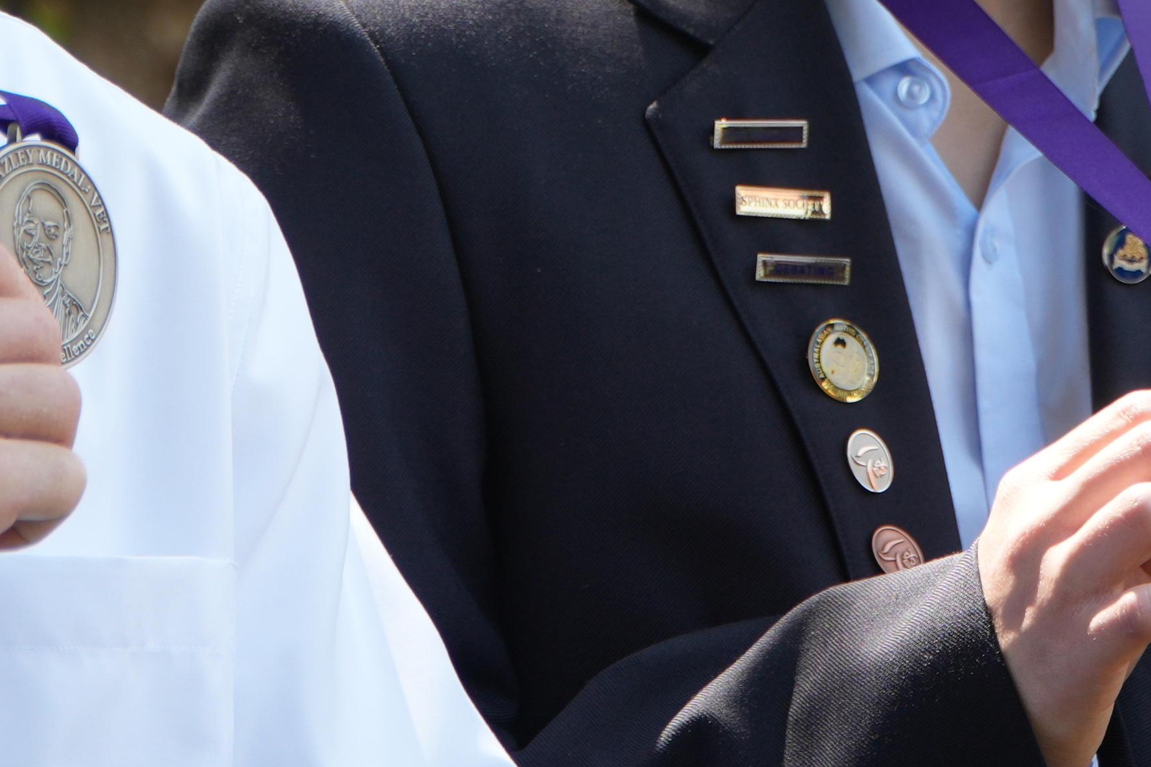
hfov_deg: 9.1
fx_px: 7237
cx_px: 415
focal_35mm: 226
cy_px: -177
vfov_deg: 6.0
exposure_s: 1/200
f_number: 4.5
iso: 125
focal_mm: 53
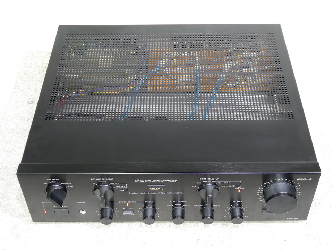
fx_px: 481
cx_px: 166
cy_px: 125
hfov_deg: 38.2
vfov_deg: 29.1
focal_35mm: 50
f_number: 4.1
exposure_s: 1/2
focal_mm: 9
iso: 200
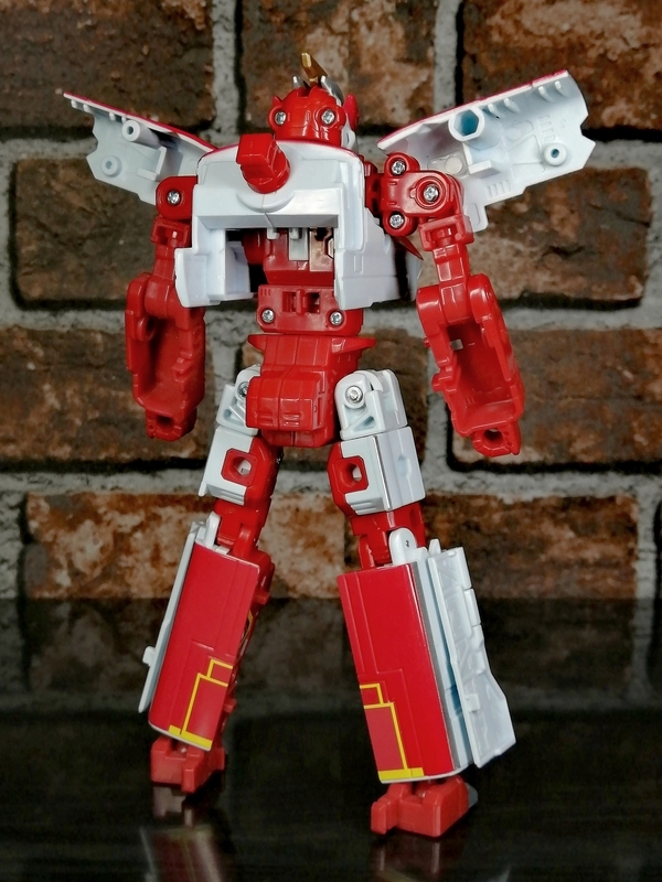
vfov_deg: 40.4
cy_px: 441
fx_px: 1198
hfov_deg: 30.9
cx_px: 331
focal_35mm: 47
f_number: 1.8
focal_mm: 3.62
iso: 50
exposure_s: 1/285
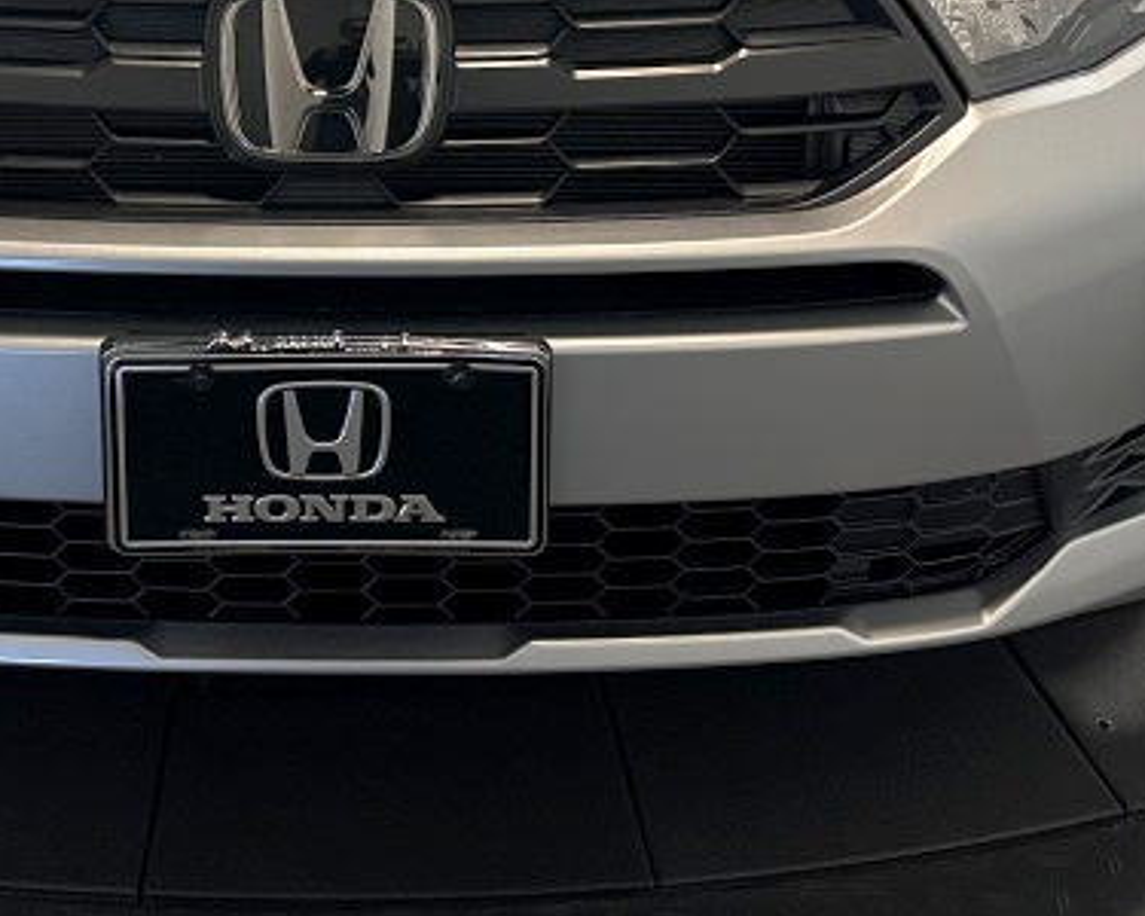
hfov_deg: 29.3
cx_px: 336
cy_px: -31
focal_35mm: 64
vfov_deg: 22.8
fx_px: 2169
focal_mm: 6.86
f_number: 1.78
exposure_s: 1/60
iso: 200
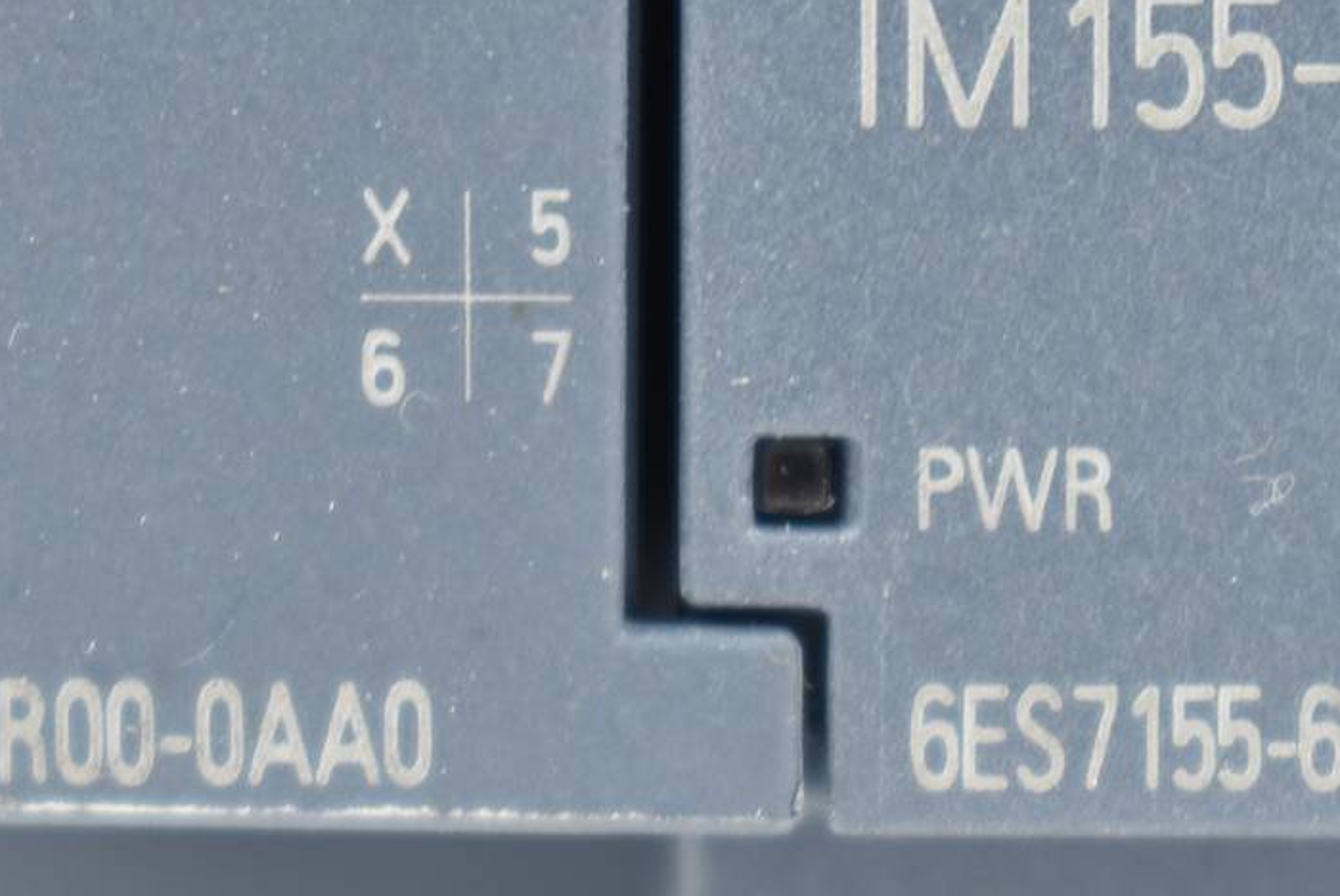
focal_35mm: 255
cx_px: 651
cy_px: 57
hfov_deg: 8.1
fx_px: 9482
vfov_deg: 5.4
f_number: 5.6
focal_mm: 55
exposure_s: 1/10
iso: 100
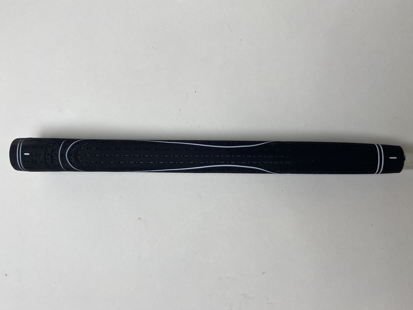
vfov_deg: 53.1
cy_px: 155
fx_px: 310
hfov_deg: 67.3
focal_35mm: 26
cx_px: 206
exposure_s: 1/536
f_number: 1.8
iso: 32
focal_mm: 4.25
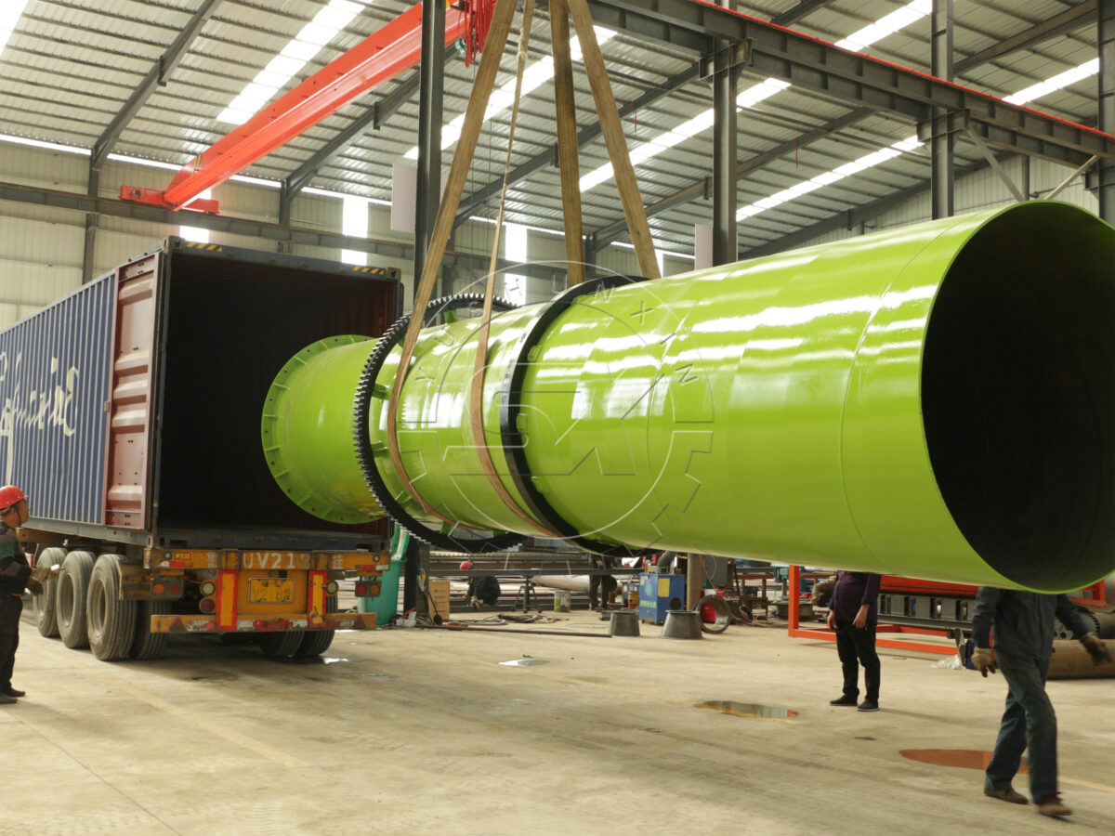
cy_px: 418
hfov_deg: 65.3
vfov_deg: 51.4
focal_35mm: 27
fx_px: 870
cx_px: 558
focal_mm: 5.56
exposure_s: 1/2809
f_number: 1.6
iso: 50
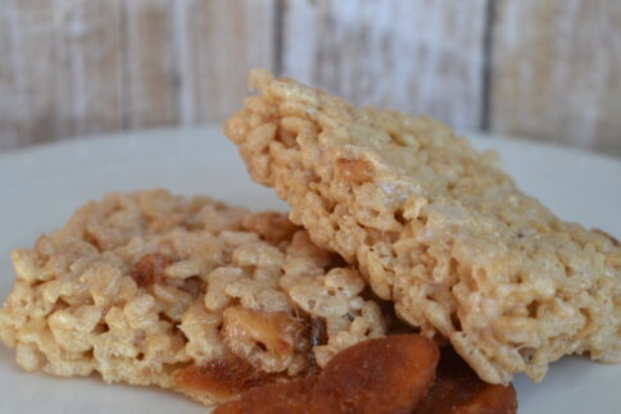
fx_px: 1605
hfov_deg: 21.9
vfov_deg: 14.7
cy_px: 235
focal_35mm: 93
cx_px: 344
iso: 320
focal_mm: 50
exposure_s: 1/125
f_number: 5.6
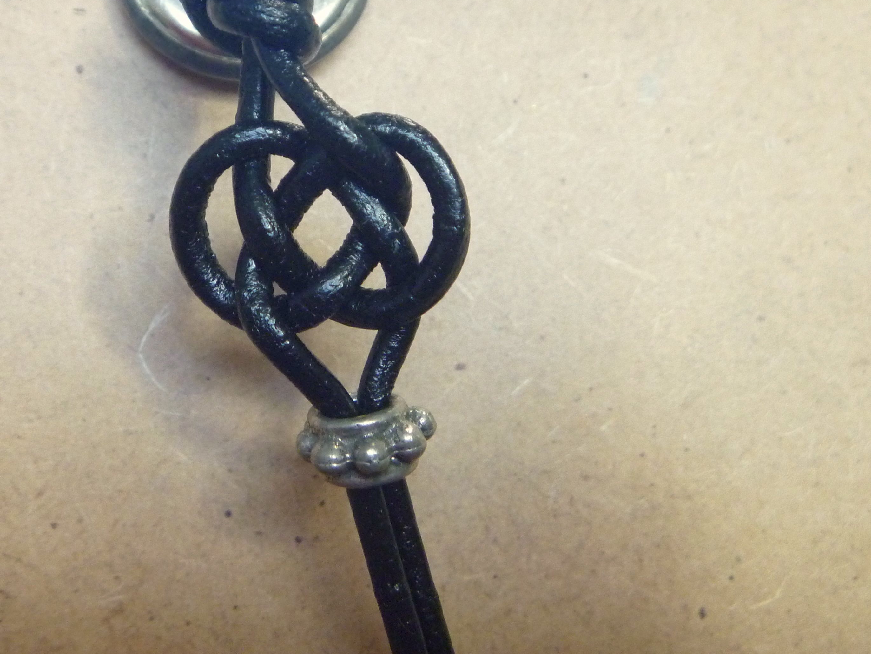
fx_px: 1283
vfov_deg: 28.4
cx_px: 305
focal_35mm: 51
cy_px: 238
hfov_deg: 37.2
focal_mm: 6.3
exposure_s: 1/20
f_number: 3.5
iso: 400
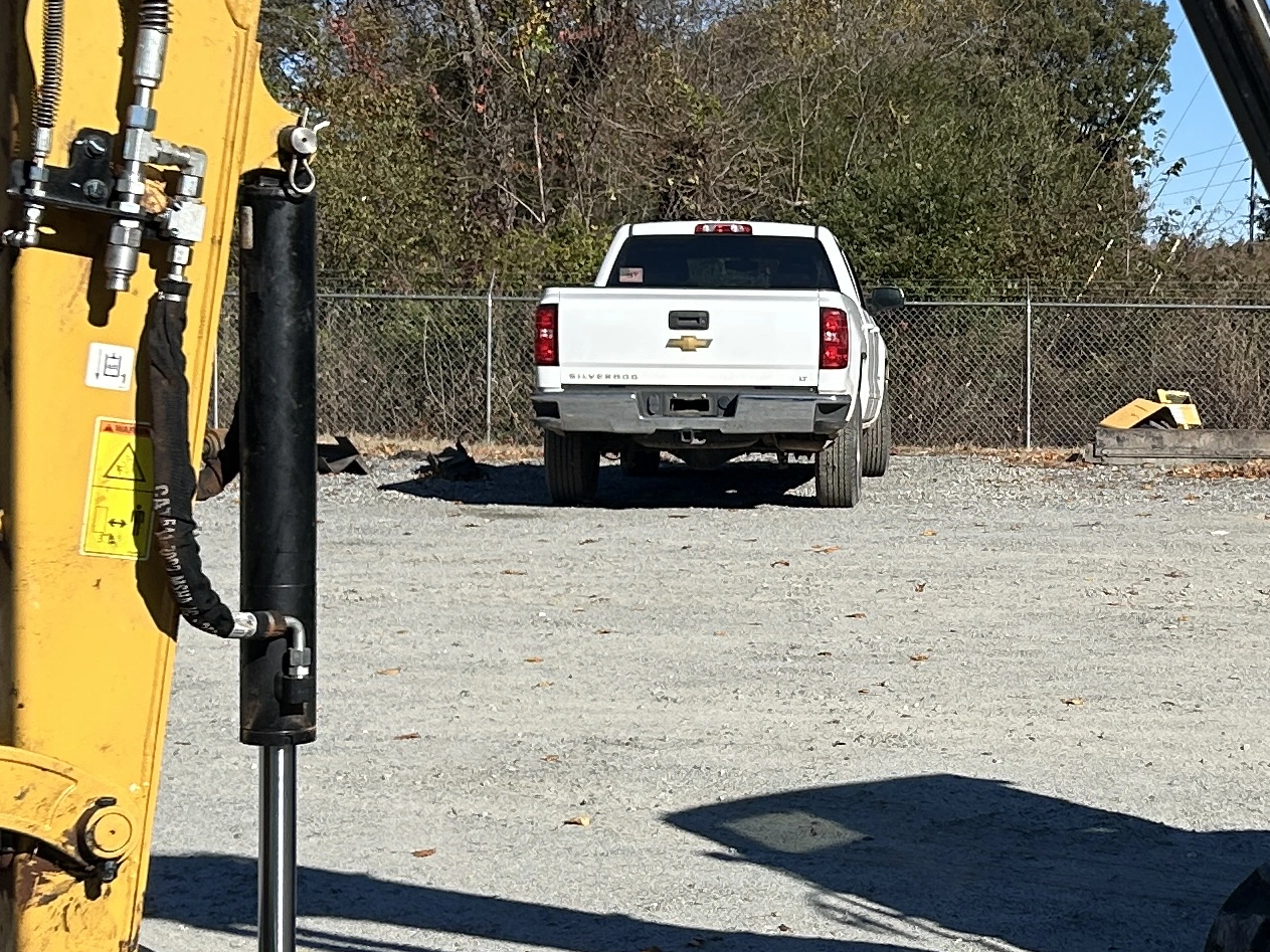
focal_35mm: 83
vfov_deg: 17.8
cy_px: 489
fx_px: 3045
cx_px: 1066
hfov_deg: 23.1
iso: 50
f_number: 1.5
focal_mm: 5.7
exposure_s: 1/3968
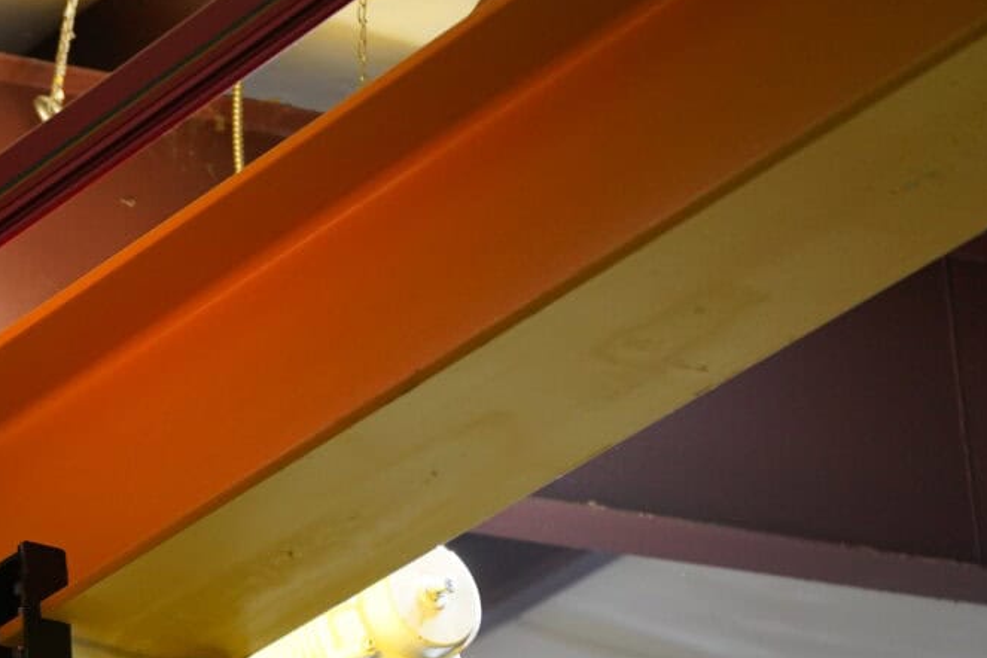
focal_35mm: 267
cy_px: 683
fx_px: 7320
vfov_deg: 5.1
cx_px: -77
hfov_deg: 7.7
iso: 3200
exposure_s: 1/160
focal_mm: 123
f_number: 2.8
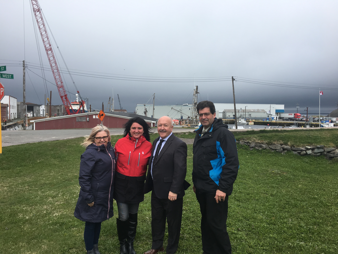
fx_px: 283
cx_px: 169
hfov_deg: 61.7
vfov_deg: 48.2
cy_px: 127
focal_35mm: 29
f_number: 2.2
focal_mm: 4.15
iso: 25
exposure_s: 1/1425
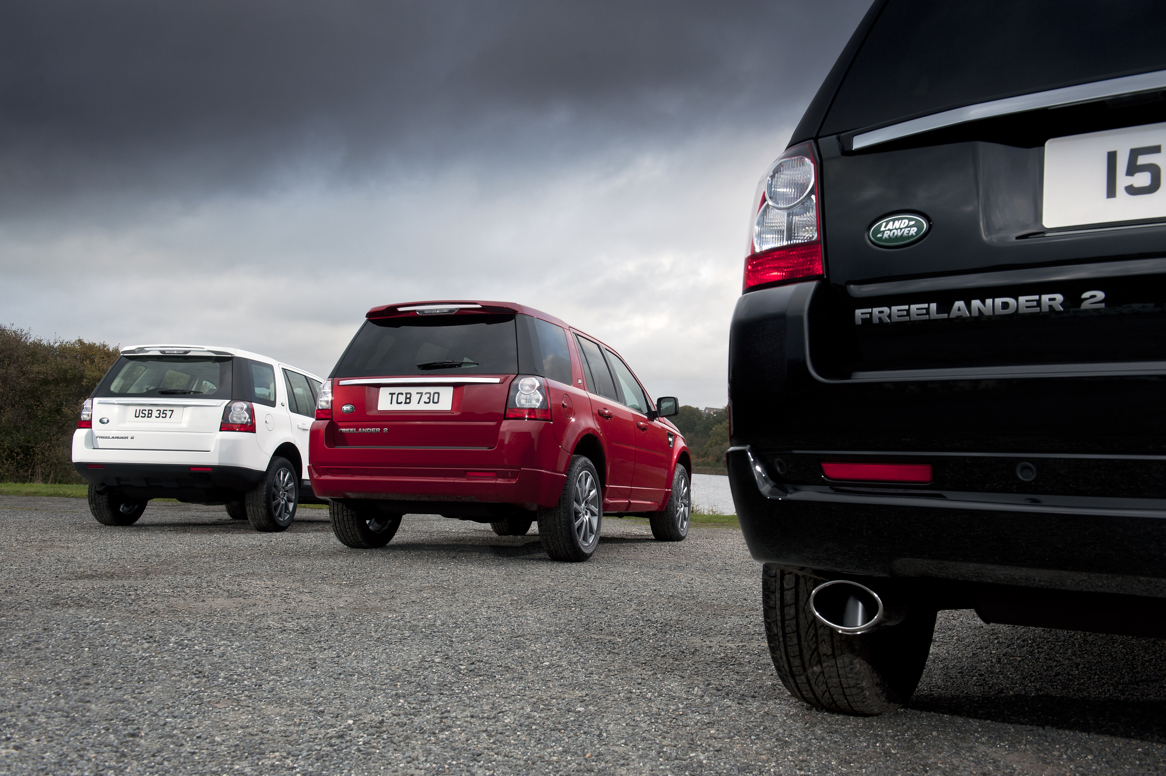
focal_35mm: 32
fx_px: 1036
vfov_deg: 41.1
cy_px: 388
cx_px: 583
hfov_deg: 58.7
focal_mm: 32
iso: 400
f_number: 8
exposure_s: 1/60
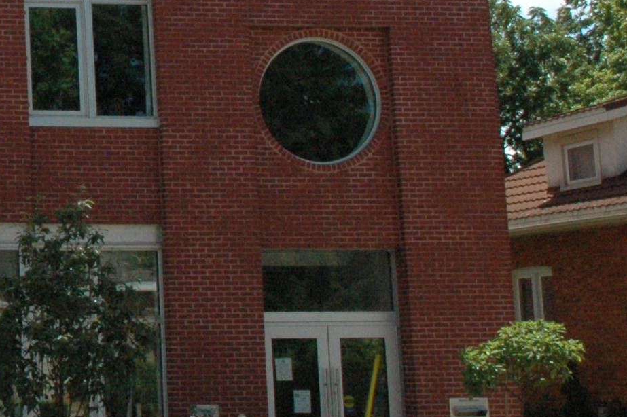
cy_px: 51
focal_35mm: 88
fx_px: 1532
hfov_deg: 19.3
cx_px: -387
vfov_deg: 15.4
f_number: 14
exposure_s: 1/500
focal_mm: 18
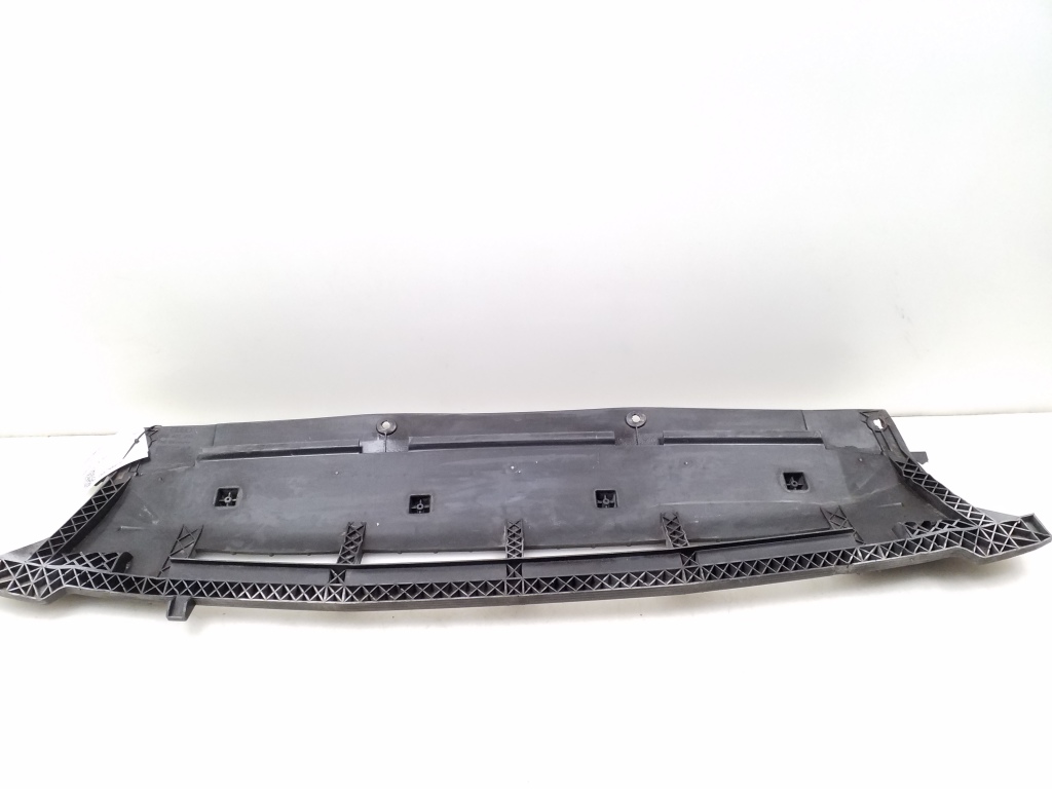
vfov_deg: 51.4
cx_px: 526
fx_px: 821
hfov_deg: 65.3
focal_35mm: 27
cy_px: 394
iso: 200
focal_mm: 3.6
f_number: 1.9
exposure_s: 1/40
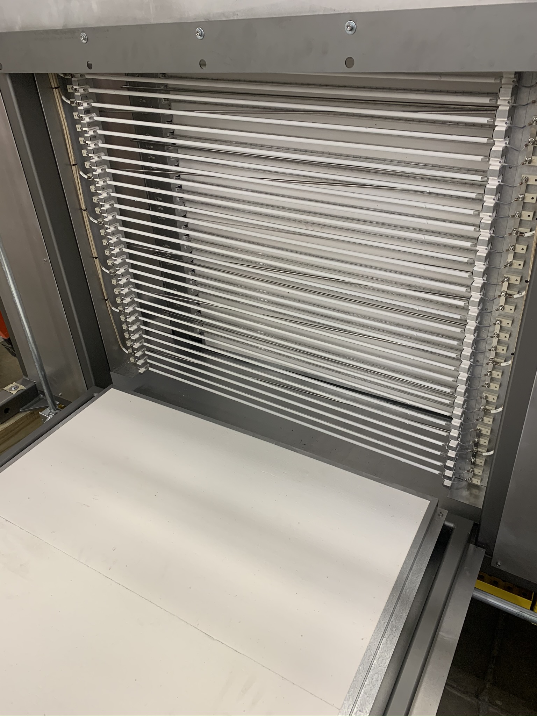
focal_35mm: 26
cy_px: 358
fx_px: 538
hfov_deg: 53.1
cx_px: 268
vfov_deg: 67.3
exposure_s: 1/60
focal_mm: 4.25
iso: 64
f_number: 1.8
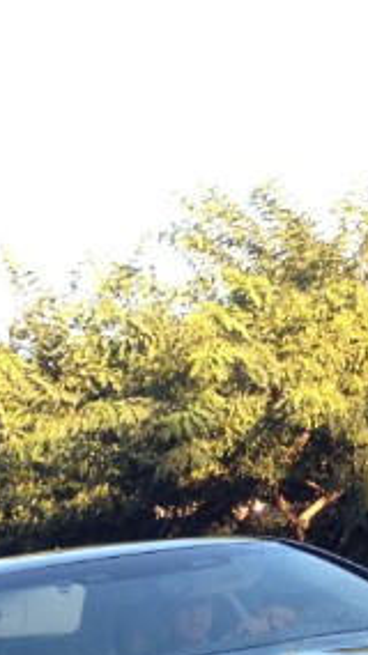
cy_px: 657
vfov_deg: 19.4
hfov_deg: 11.2
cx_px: 340
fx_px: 1859
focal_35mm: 107
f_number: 2.4
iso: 64
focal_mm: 4.28
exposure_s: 1/163
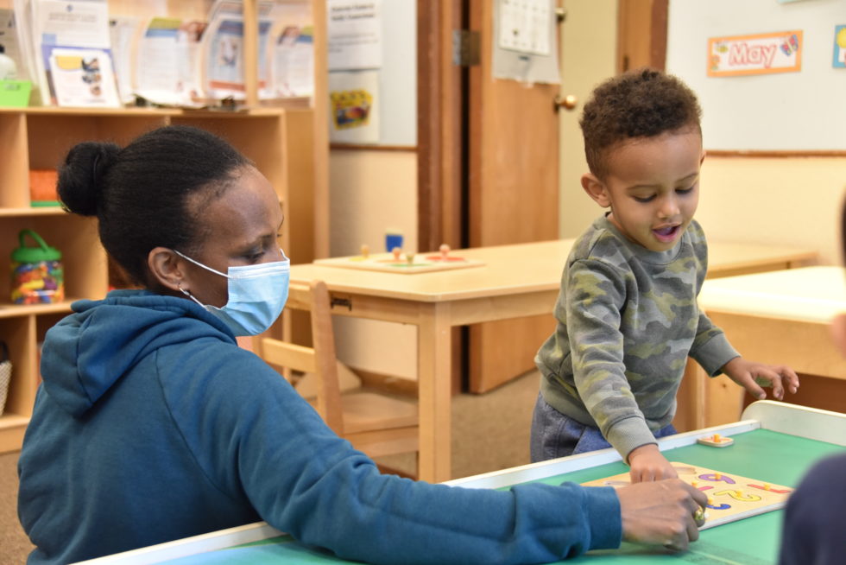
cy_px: 282
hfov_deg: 32.4
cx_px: 423
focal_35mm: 62
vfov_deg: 21.9
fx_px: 1457
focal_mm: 62
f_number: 4.8
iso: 3600
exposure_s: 1/160
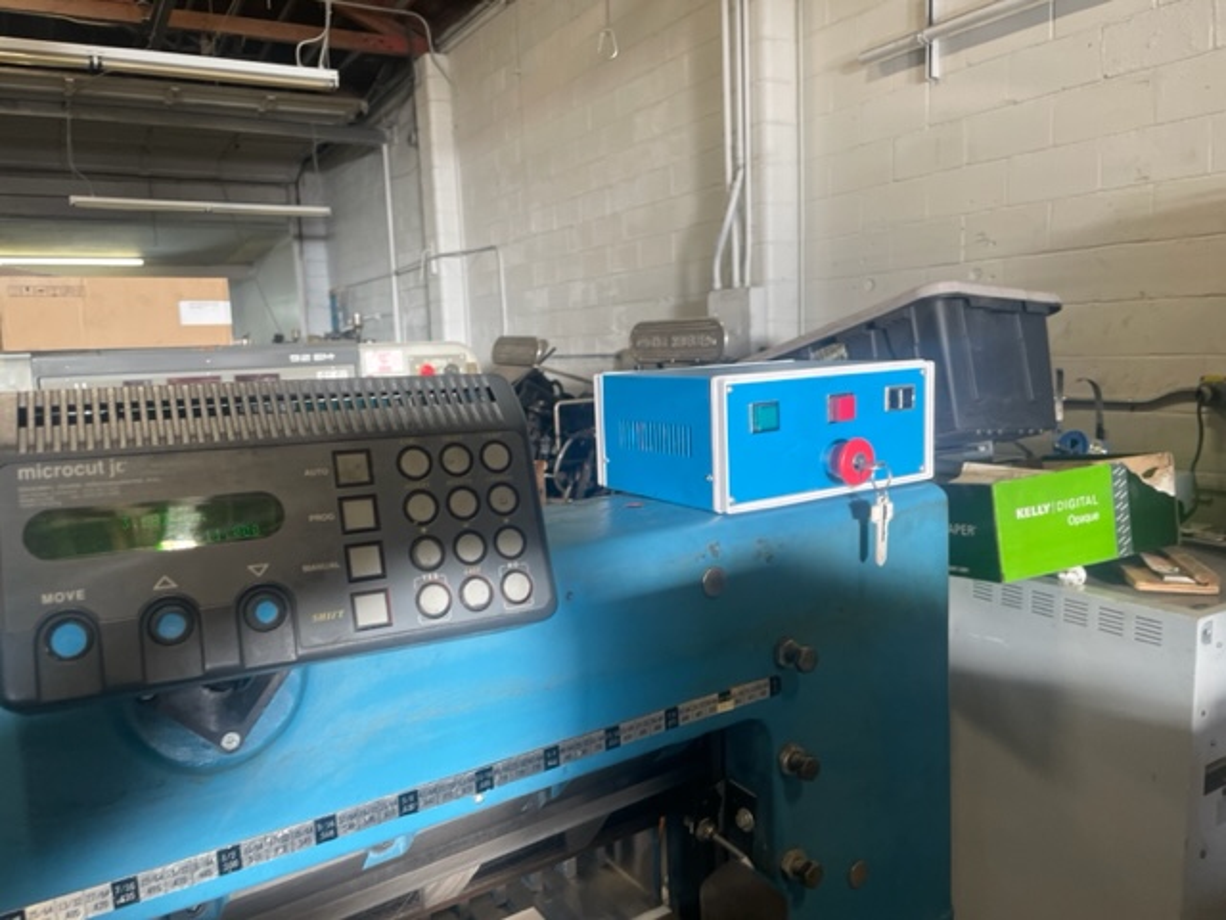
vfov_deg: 53.1
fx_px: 921
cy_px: 460
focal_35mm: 26
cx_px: 613
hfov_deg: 67.3
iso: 80
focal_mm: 4.2
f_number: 1.6
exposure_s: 1/60
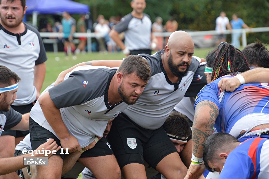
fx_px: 1903
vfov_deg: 5.4
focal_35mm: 255
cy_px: 90
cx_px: 134
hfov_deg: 8.1
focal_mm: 170
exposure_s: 1/160
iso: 400
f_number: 5.6
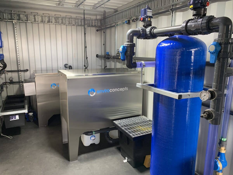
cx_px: 116
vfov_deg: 53.1
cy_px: 88
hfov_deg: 67.3
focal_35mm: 26
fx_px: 175
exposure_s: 1/50
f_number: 1.8
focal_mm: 4.25
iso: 125
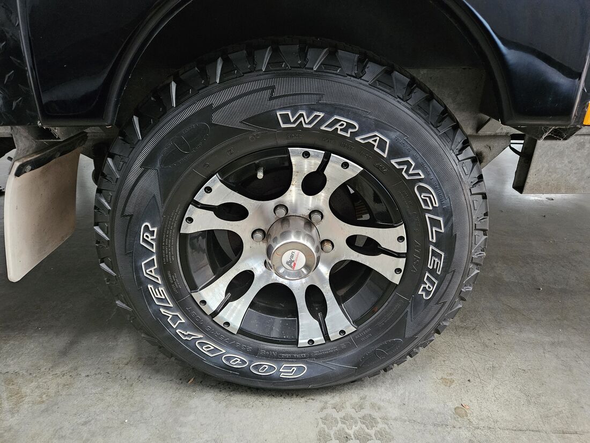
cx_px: 295
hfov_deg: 73.9
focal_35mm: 23
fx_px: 392
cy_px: 222
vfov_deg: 58.9
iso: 500
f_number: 1.8
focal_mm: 5.4
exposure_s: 1/25
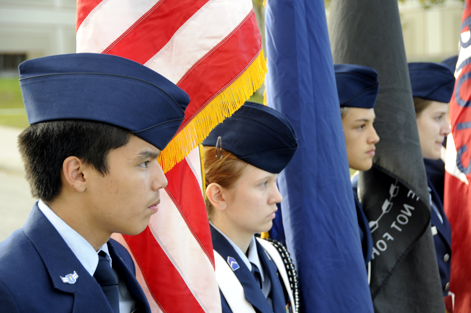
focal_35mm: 105
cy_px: 156
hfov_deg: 19.5
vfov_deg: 13.0
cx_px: 236
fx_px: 1372
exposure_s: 1/100
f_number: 5.6
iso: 200
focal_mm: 70
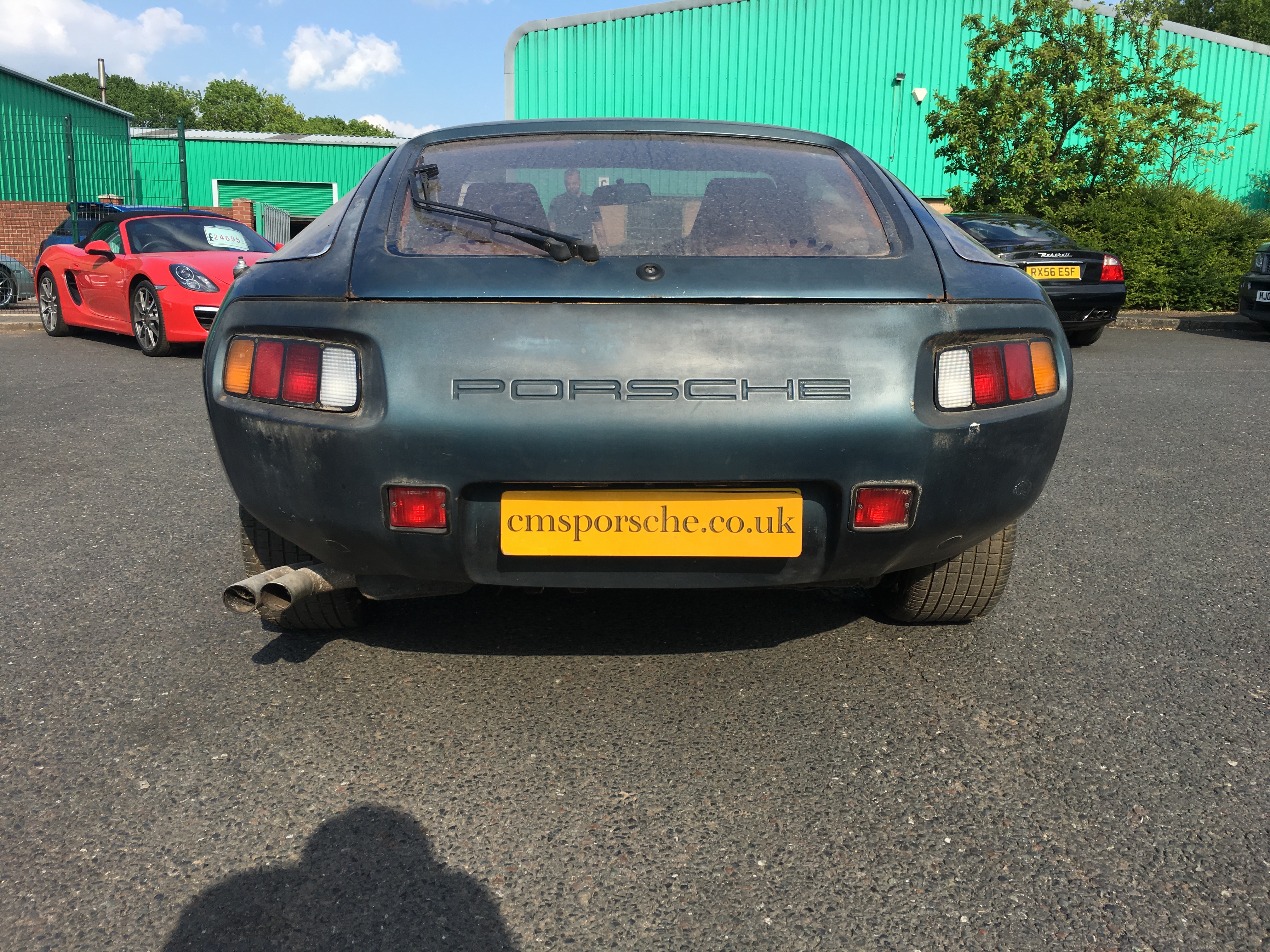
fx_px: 1064
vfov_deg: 48.2
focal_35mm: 29
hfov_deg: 61.7
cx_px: 635
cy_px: 476
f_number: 2.2
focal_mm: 4.15
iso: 25
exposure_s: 1/1221
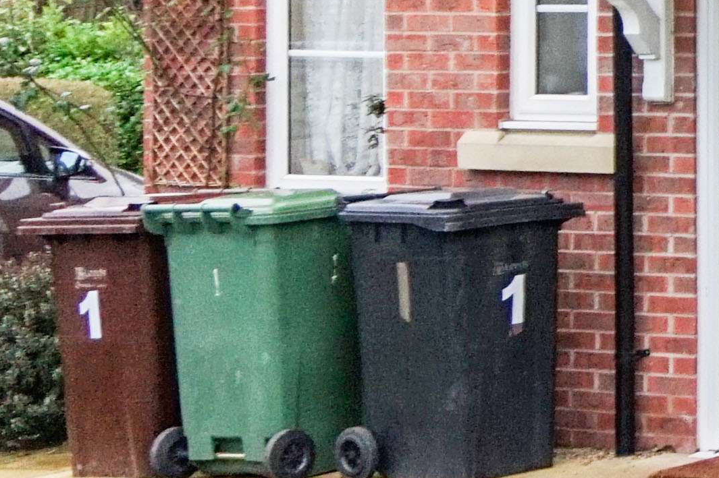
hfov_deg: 12.5
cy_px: -397
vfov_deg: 10.4
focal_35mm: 123
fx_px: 2455
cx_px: 1786
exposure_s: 1/160
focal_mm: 16
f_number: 4
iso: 320
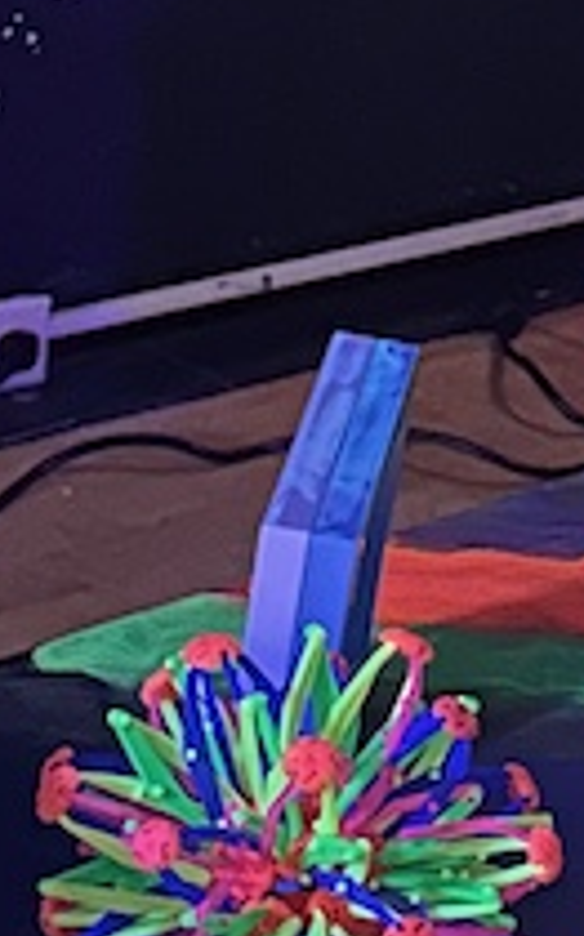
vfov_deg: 13.5
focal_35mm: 155
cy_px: 446
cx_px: 1008
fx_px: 3953
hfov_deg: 8.2
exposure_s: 1/20
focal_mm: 6.86
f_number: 1.78
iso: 1600
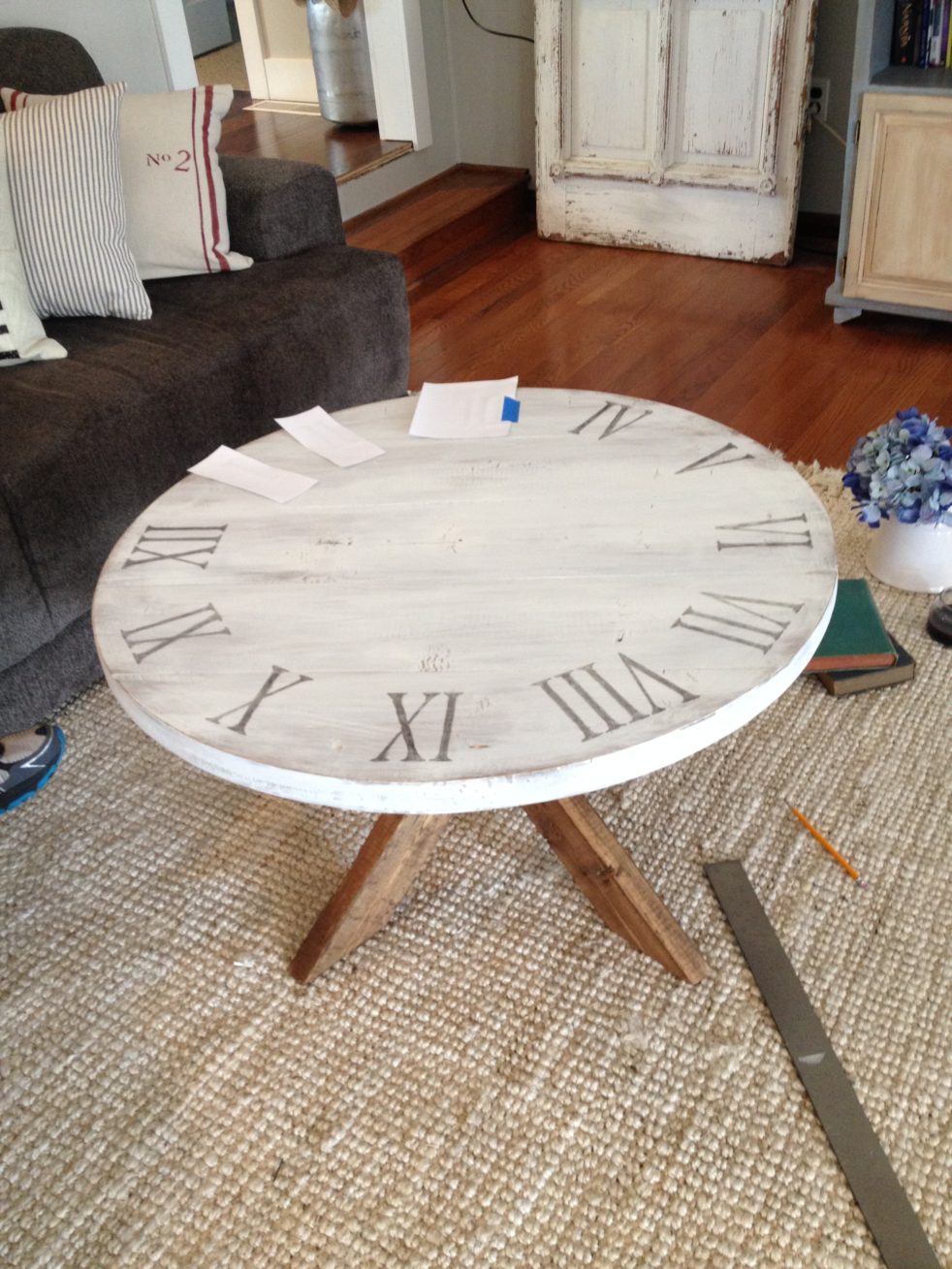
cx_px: 476
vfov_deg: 52.6
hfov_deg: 40.7
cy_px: 634
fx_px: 1283
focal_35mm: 35
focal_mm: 4.28
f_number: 2.4
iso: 125
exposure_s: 1/20
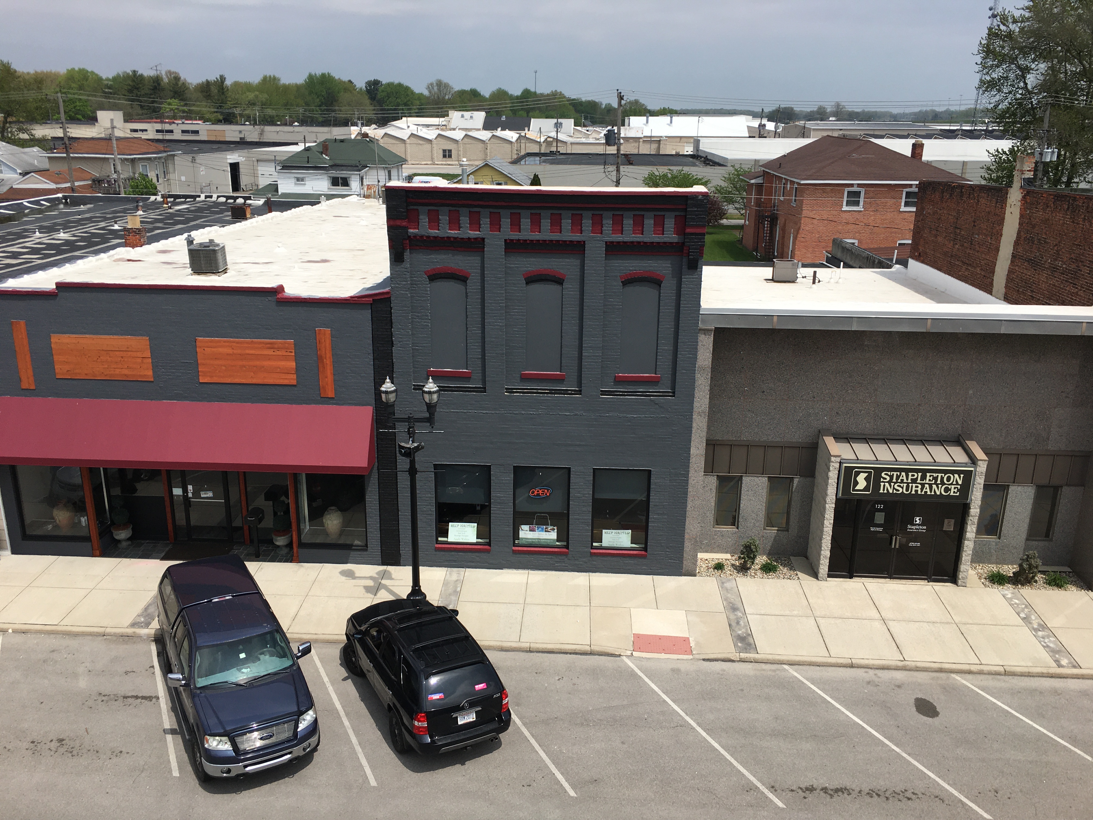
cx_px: 546
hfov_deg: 61.7
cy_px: 410
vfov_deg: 48.2
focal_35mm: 29
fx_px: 916
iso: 25
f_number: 2.2
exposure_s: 1/2262
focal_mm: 4.15
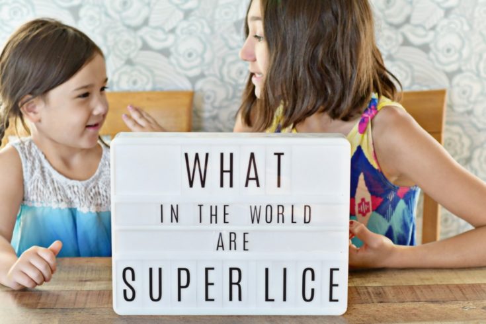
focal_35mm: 75
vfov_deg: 18.2
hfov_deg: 27.0
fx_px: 1012
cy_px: 162
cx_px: 243
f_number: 3.2
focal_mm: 50
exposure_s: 1/250
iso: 400
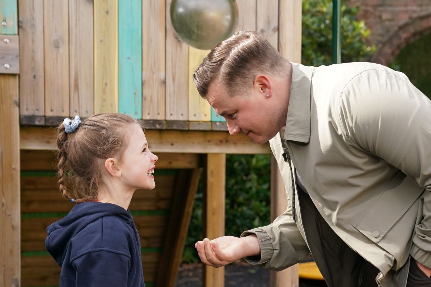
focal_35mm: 88
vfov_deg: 15.5
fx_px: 1054
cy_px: 209
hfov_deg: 23.1
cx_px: 241
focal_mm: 53
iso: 500
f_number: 4
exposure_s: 1/833
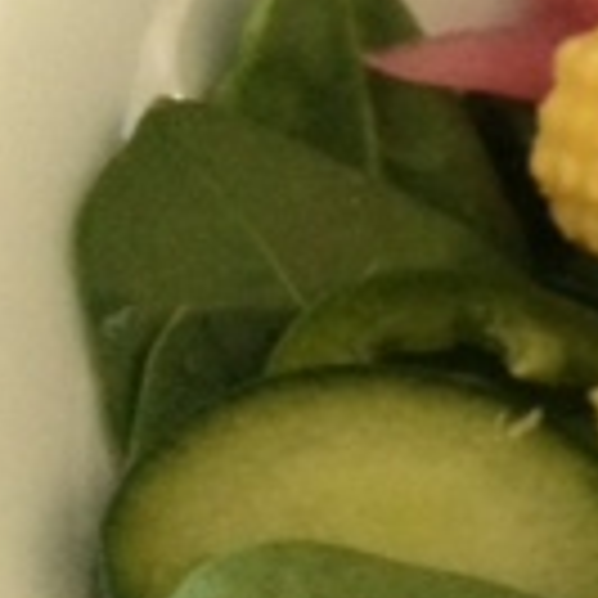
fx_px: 2404
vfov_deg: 14.2
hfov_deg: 11.8
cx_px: 1394
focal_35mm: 123
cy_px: 378
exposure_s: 1/30
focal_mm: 4.15
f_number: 2.2
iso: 320
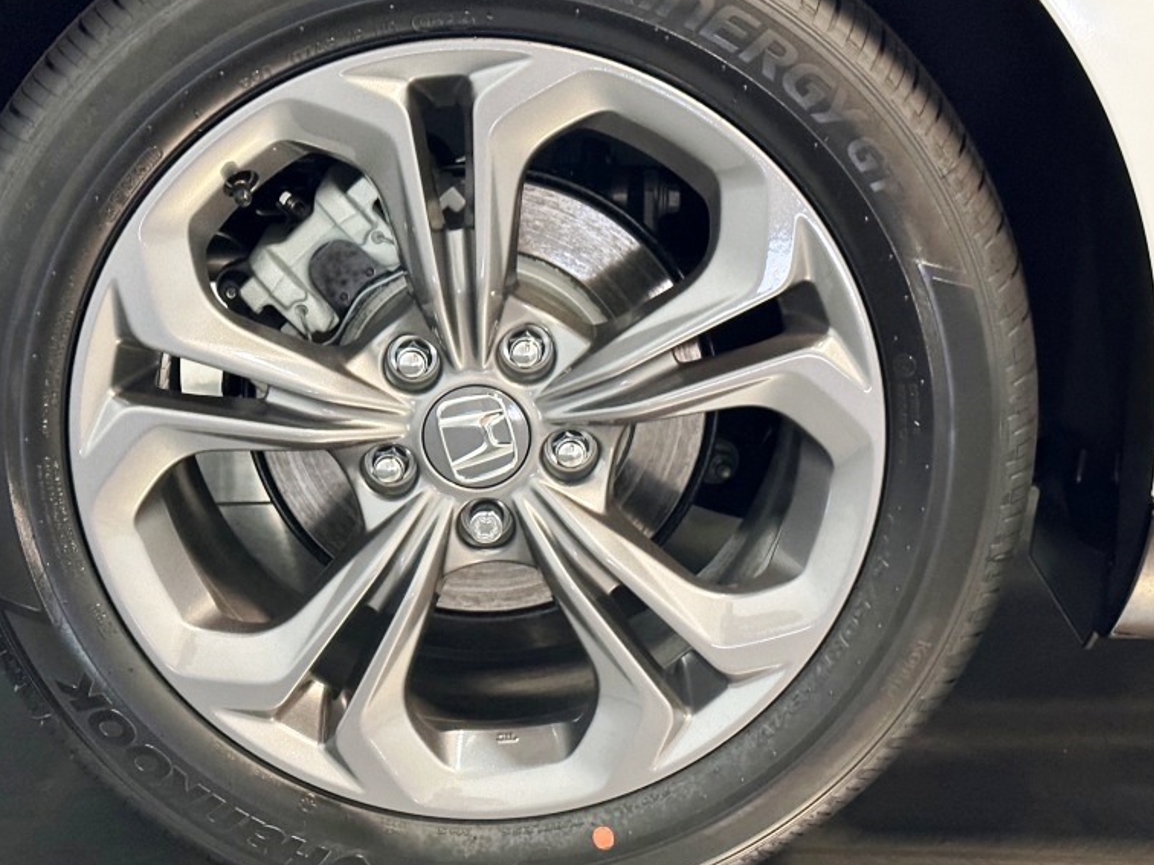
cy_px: 444
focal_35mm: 65
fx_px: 2167
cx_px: 475
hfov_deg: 29.8
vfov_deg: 22.6
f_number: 1.78
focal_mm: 6.86
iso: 500
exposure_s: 1/30
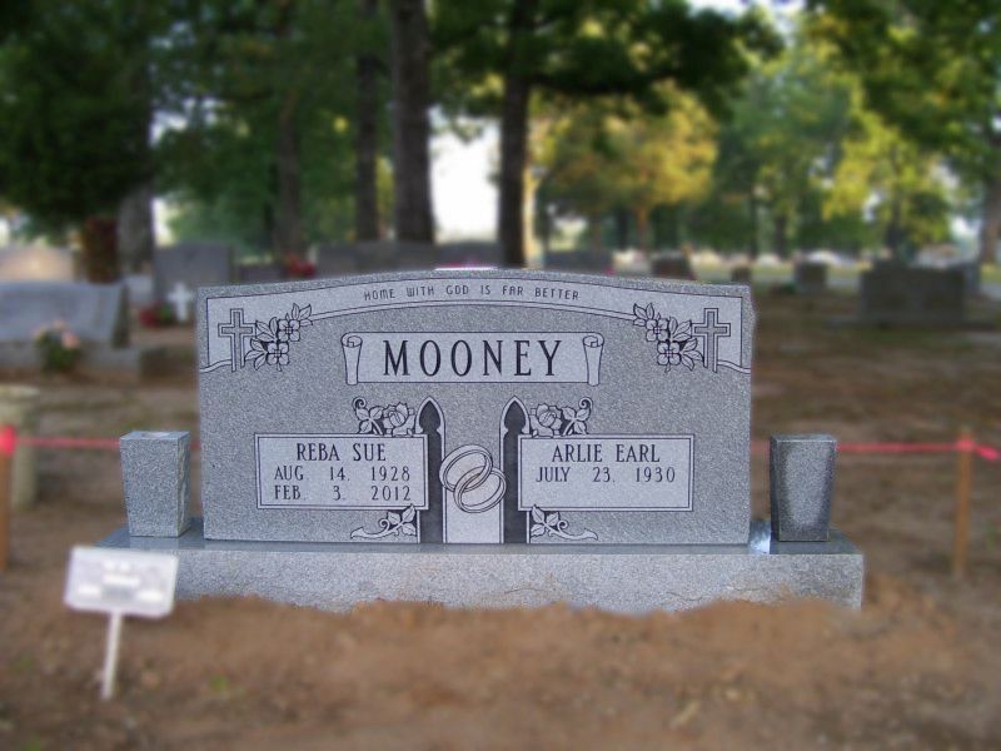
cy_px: 376
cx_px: 500
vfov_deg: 38.7
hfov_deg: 50.1
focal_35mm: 37
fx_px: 1070
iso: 80
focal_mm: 6
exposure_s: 1/90
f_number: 2.7
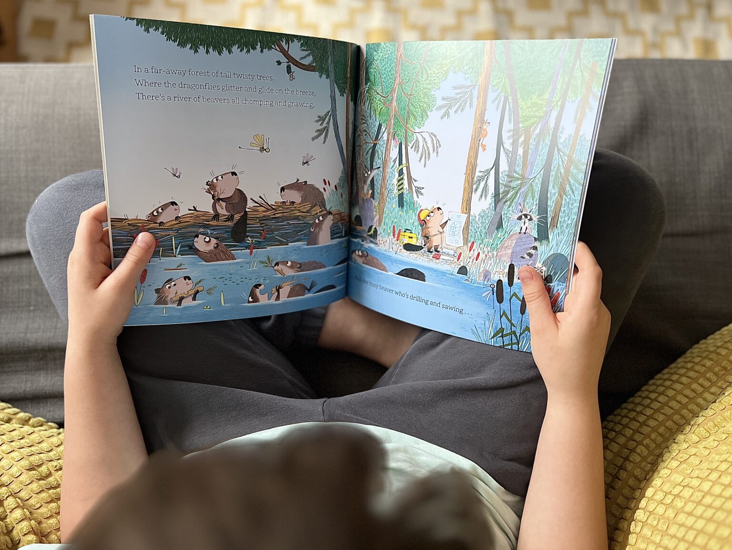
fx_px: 550
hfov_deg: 67.3
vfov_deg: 53.1
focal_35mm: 26
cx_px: 366
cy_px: 275
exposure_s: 1/60
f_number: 1.5
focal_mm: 5.7
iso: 400
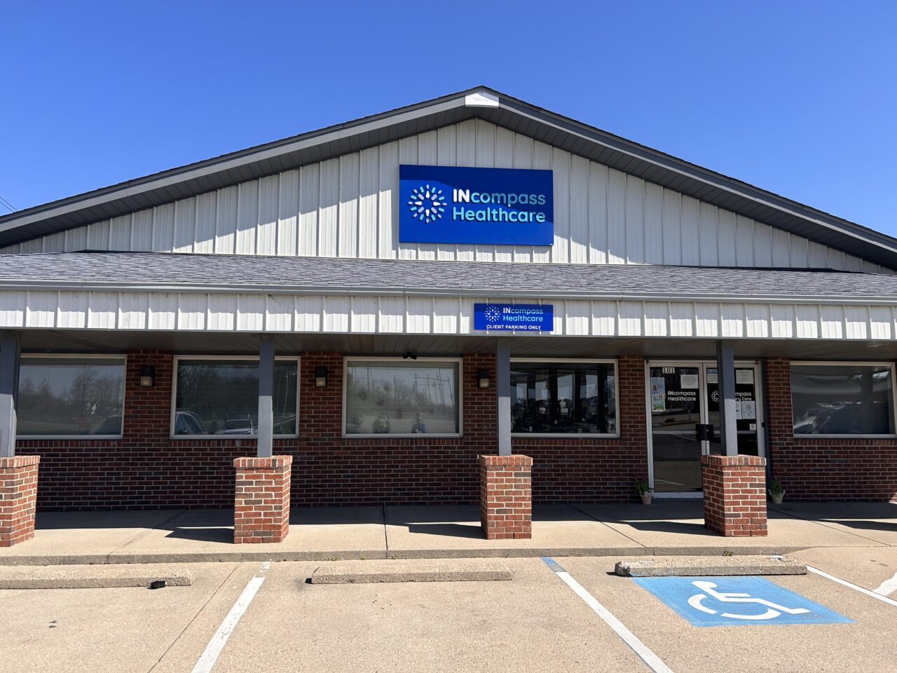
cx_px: 448
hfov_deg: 67.3
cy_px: 336
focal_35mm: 26
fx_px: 674
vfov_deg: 53.1
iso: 50
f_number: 1.5
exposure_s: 1/3968
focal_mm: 5.7
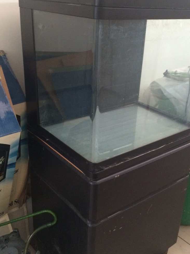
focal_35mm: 38
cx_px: 108
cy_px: 127
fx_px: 278
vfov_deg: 49.0
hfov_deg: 37.7
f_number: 2.2
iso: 250
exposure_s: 1/17
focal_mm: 4.15
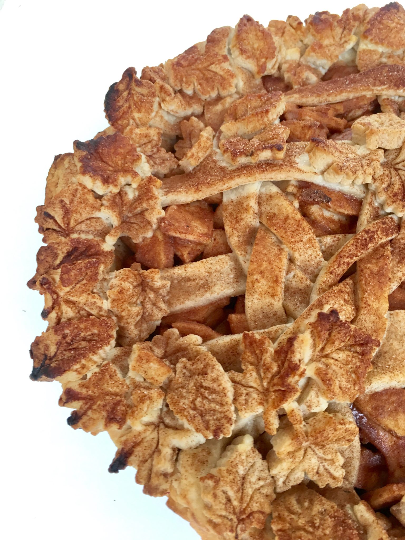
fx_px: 452
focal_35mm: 29
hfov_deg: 48.2
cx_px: 202
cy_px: 270
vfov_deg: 61.7
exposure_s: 1/30
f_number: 2.2
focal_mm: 4.15
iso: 32
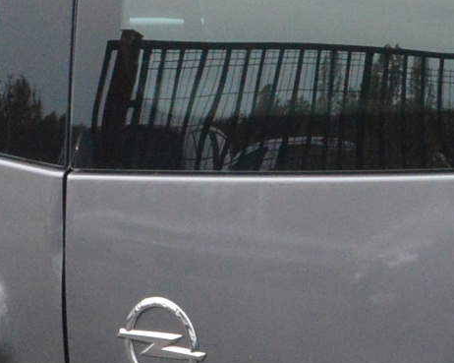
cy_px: 156
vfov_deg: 9.4
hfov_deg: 11.3
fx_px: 2216
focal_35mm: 165
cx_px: 641
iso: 1600
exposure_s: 1/500
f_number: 11
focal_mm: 18
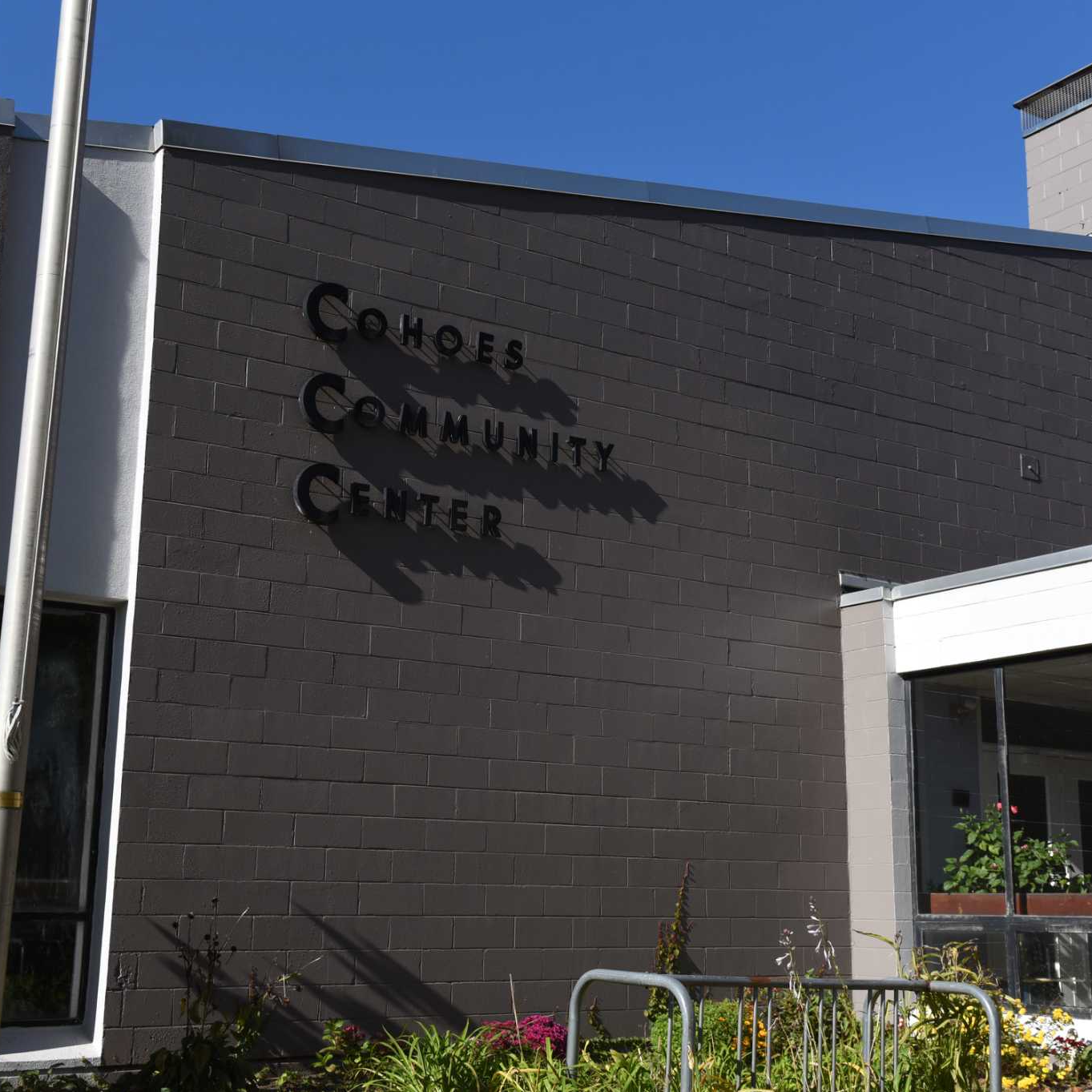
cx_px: 578
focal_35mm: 46
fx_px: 1642
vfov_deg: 36.8
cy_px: 546
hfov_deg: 36.8
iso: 640
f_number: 8
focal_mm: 36
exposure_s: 1/2000
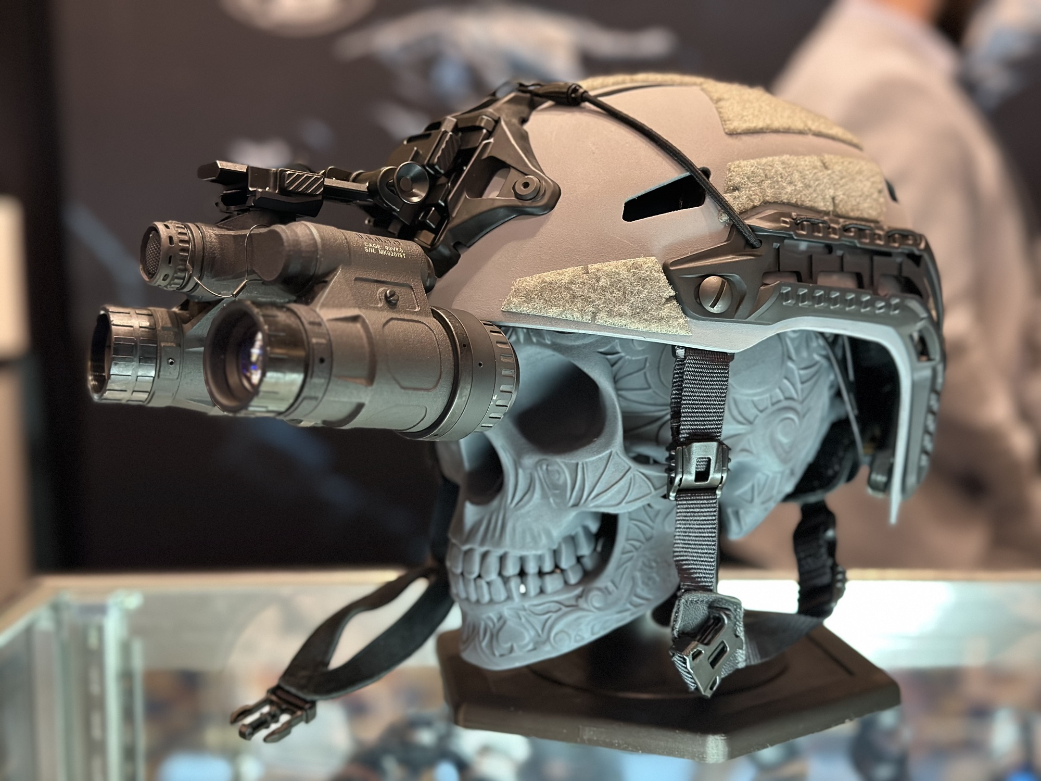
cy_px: 390
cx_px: 520
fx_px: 1443
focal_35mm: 48
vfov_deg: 30.3
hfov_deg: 39.7
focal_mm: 6.86
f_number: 1.78
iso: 500
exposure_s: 1/40
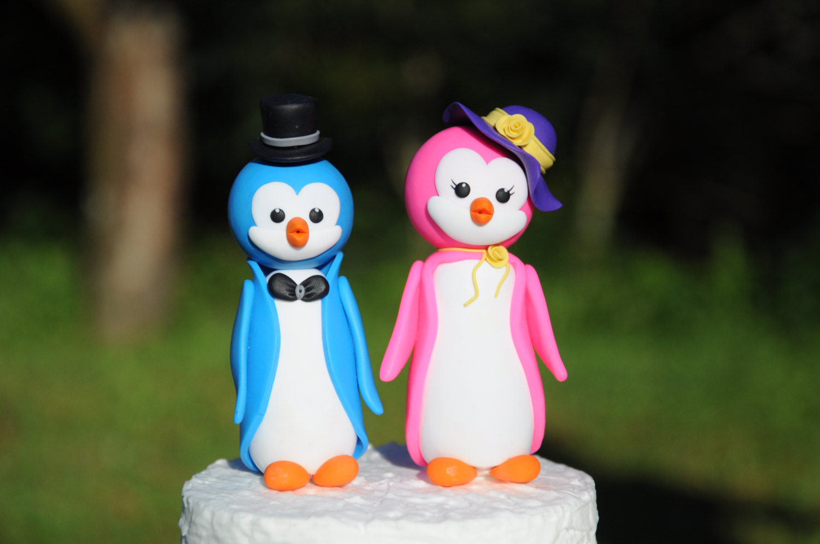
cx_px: 410
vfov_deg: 13.0
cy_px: 272
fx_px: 2389
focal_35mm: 105
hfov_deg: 19.5
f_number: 5.3
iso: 400
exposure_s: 1/4000
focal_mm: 70
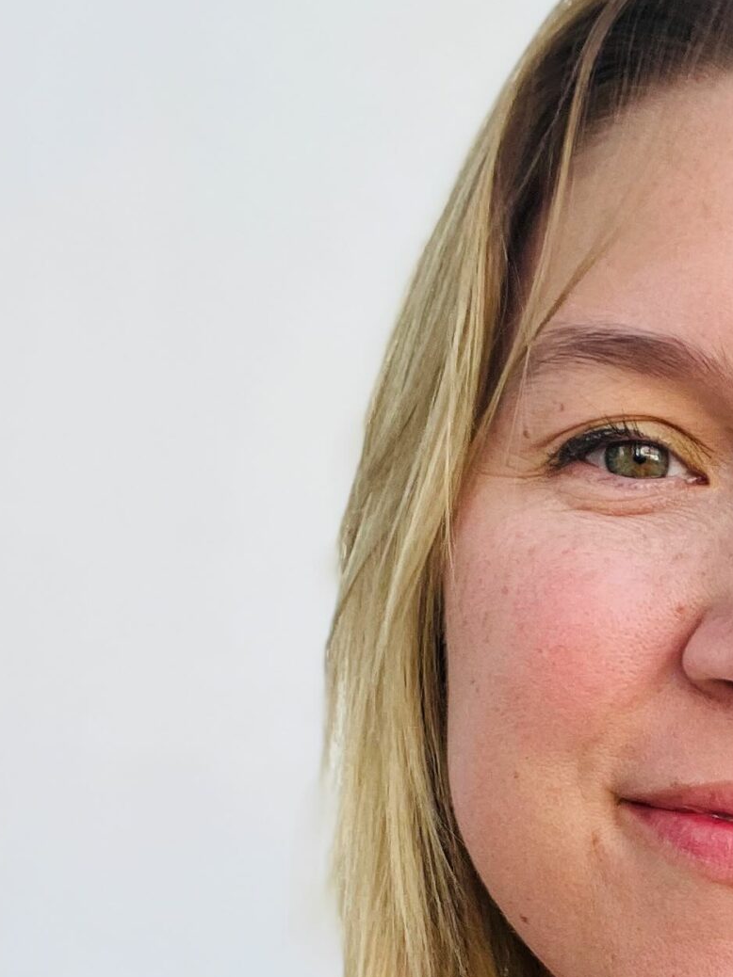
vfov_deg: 25.0
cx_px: 892
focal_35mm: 74
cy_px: 990
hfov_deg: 18.8
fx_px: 2090
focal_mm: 2.71
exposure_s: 1/121
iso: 25
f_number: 2.2
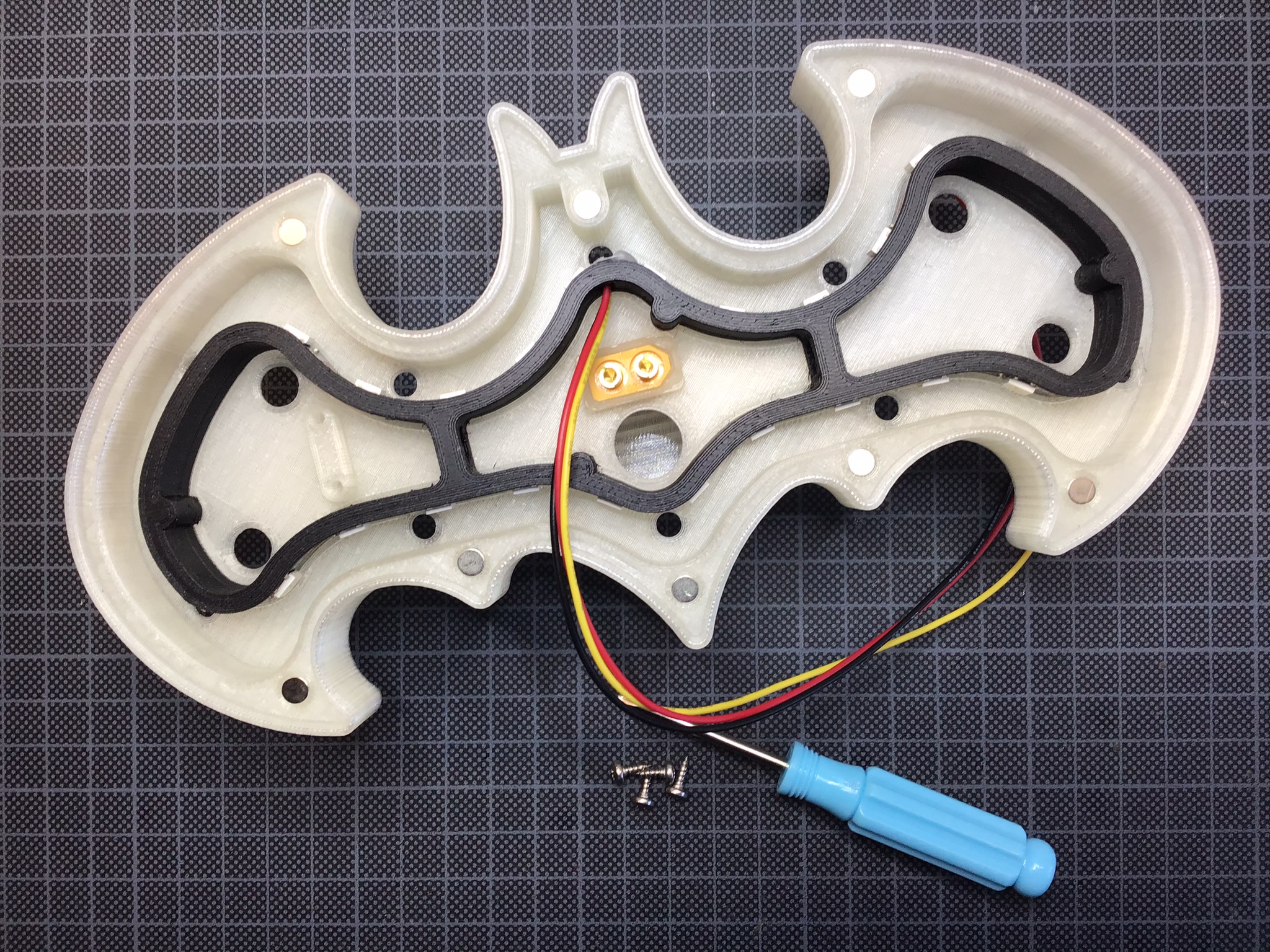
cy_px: 476
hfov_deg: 58.4
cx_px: 635
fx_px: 1137
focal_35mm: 31
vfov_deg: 45.4
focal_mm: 3.3
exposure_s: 1/50
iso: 32
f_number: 2.4
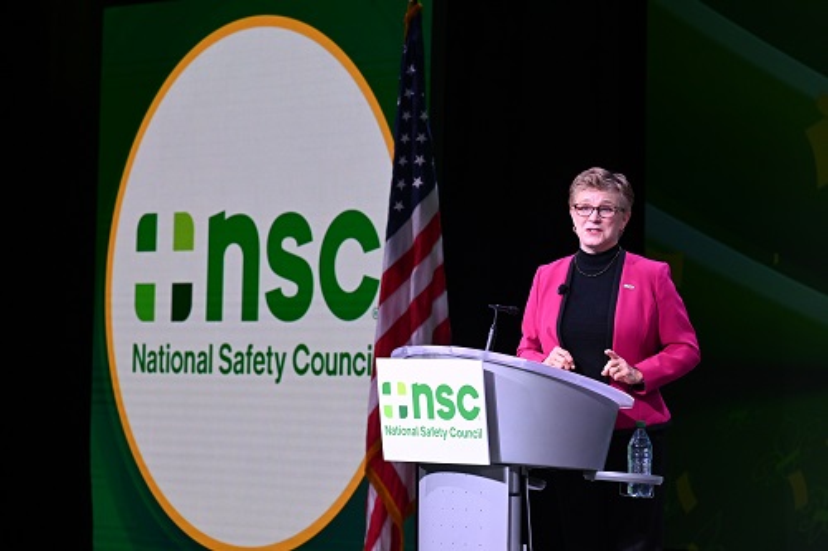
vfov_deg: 6.9
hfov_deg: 10.3
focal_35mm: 200
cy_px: 276
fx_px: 4598
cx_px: 414
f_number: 7.1
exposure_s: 1/160
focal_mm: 200
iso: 3200
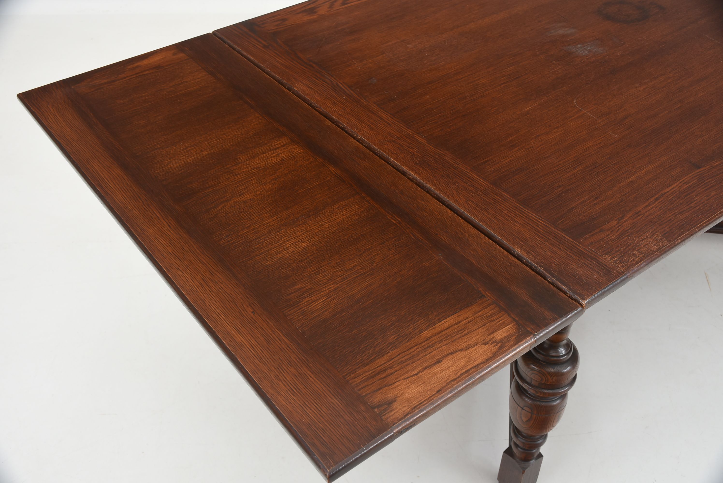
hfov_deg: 53.1
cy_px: 242
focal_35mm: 36
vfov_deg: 36.9
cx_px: 362
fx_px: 724
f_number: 7.1
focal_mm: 24
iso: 200
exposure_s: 1/125
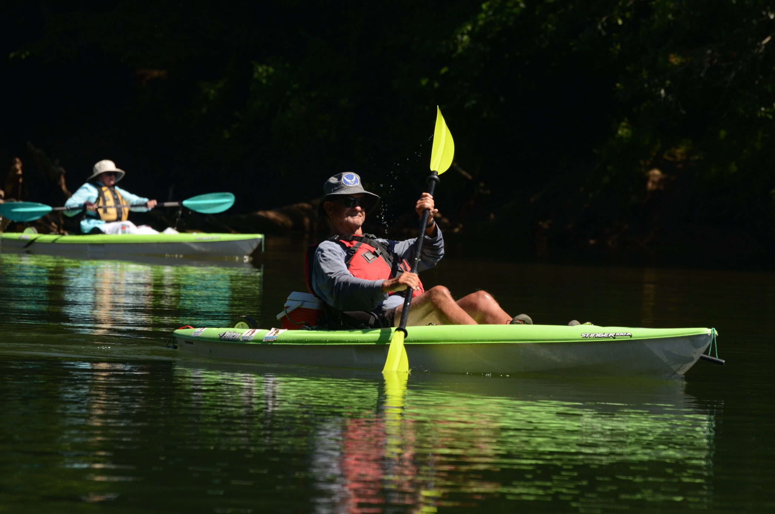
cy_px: 257
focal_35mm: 300
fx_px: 6445
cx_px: 388
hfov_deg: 6.9
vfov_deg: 4.6
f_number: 9
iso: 800
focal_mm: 200
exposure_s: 1/500
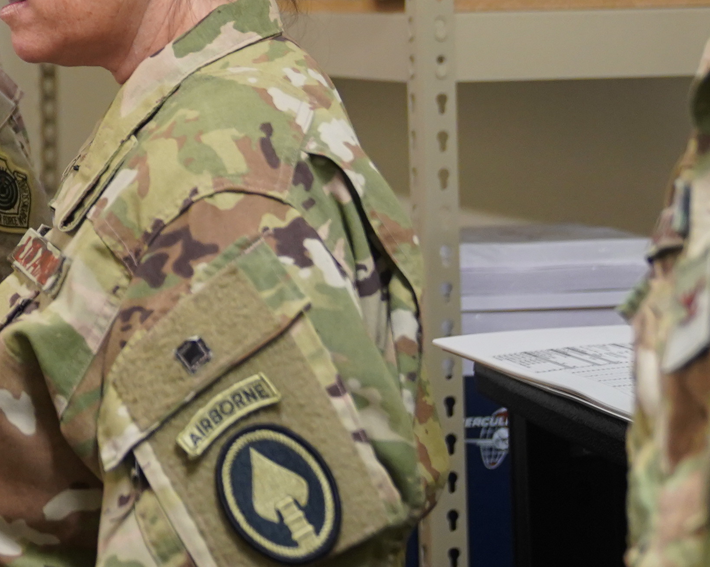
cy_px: -33
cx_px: -107
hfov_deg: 14.7
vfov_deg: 12.0
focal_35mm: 127
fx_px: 2668
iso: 1600
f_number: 2.8
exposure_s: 1/160
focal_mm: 37
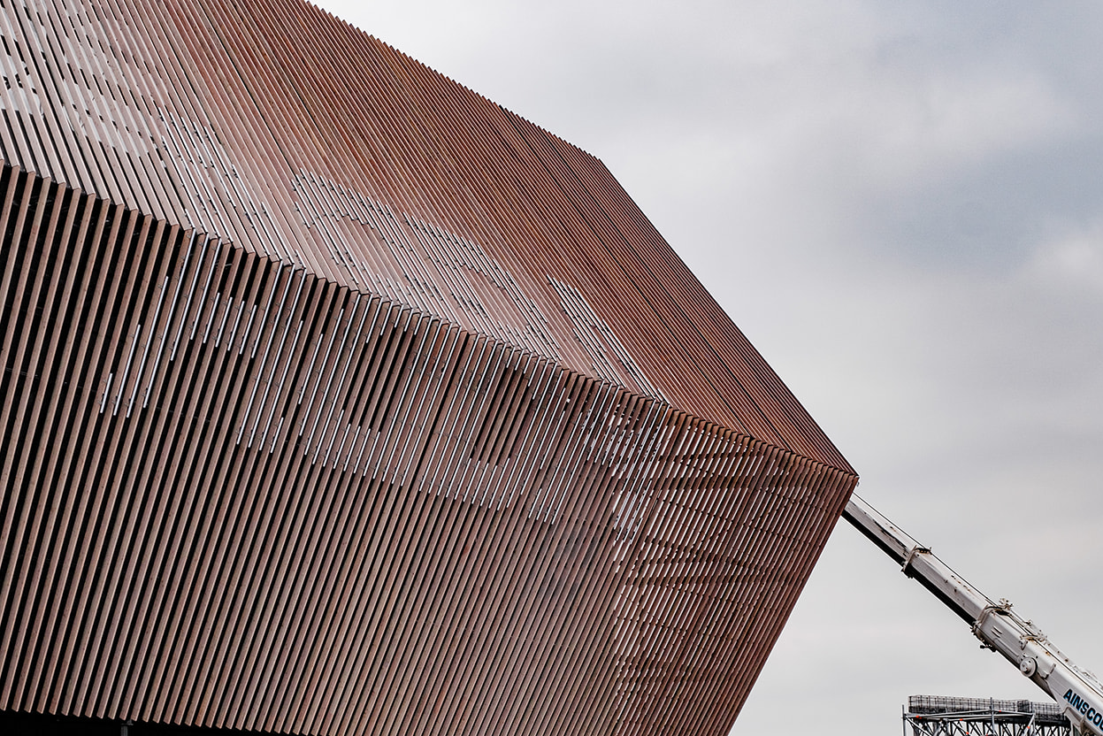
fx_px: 2084
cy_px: 437
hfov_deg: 29.6
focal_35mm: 68
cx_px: 580
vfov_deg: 20.0
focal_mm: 35
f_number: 6.4
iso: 400
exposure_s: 1/250
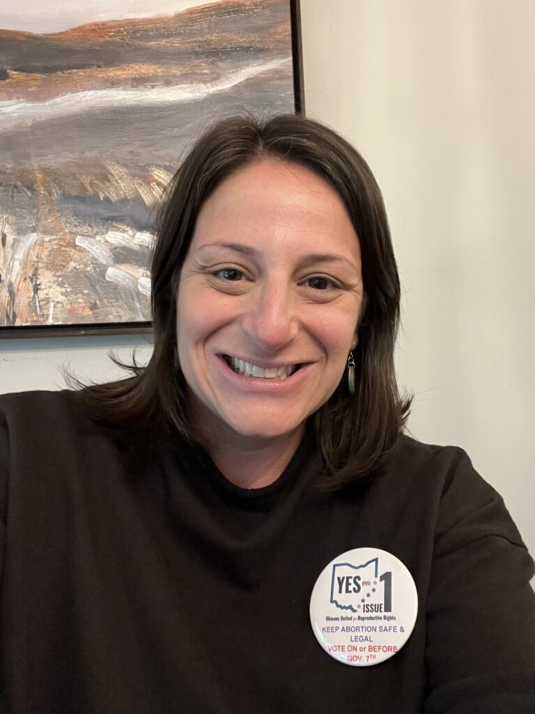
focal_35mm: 30
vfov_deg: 60.0
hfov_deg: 46.8
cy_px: 357
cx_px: 268
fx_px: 618
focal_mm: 2.71
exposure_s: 1/30
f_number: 2.2
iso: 500
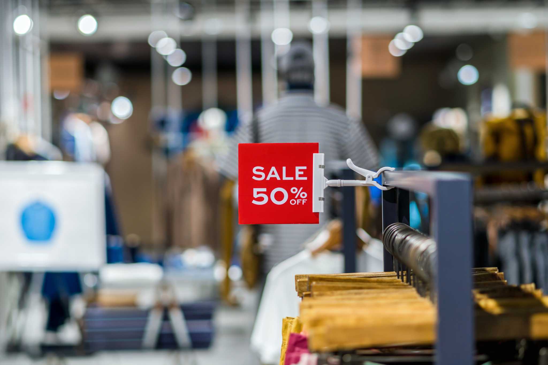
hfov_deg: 16.1
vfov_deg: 10.8
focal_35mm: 128
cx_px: 274
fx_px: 1941
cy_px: 182
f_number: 2.2
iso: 160
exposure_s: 1/80
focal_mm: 85
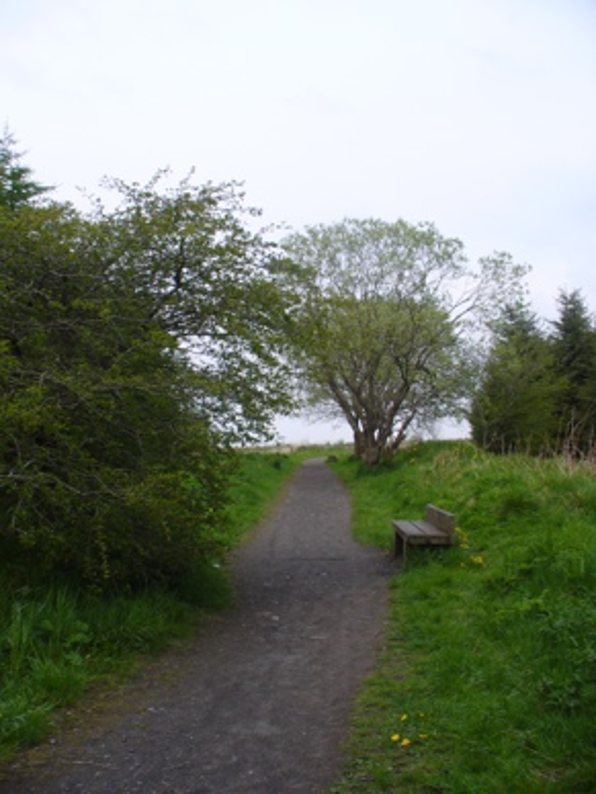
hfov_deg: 38.7
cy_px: 397
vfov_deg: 50.1
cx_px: 298
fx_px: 849
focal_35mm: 37
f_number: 5.6
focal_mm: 6.1
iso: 80
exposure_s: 1/200
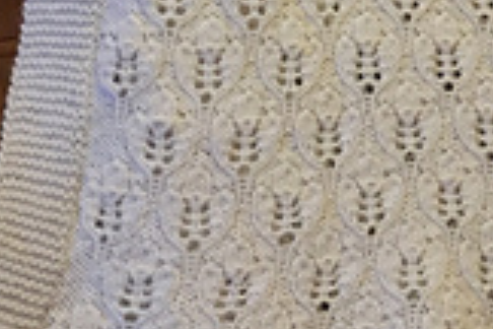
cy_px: -110
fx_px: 1273
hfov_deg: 21.6
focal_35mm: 93
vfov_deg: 14.1
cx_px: 400
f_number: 2.2
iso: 320
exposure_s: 1/17
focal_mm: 4.15
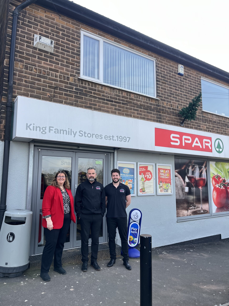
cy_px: 153
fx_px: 229
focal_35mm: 26
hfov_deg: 53.1
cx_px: 114
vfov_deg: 67.3
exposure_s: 1/714
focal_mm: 5.1
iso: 50
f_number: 1.6
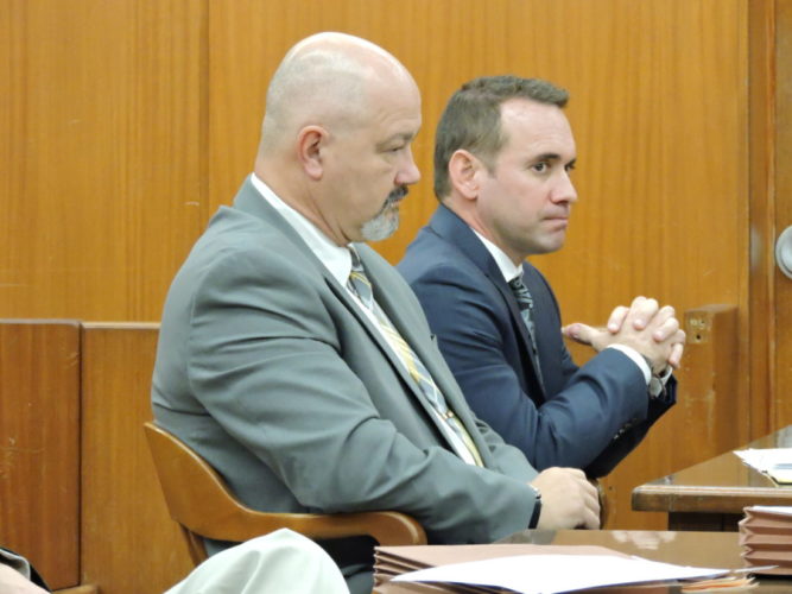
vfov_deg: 6.6
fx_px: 5147
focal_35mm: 225
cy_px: 297
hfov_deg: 8.8
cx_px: 396
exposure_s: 1/50
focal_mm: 40.1
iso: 1600
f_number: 4.6
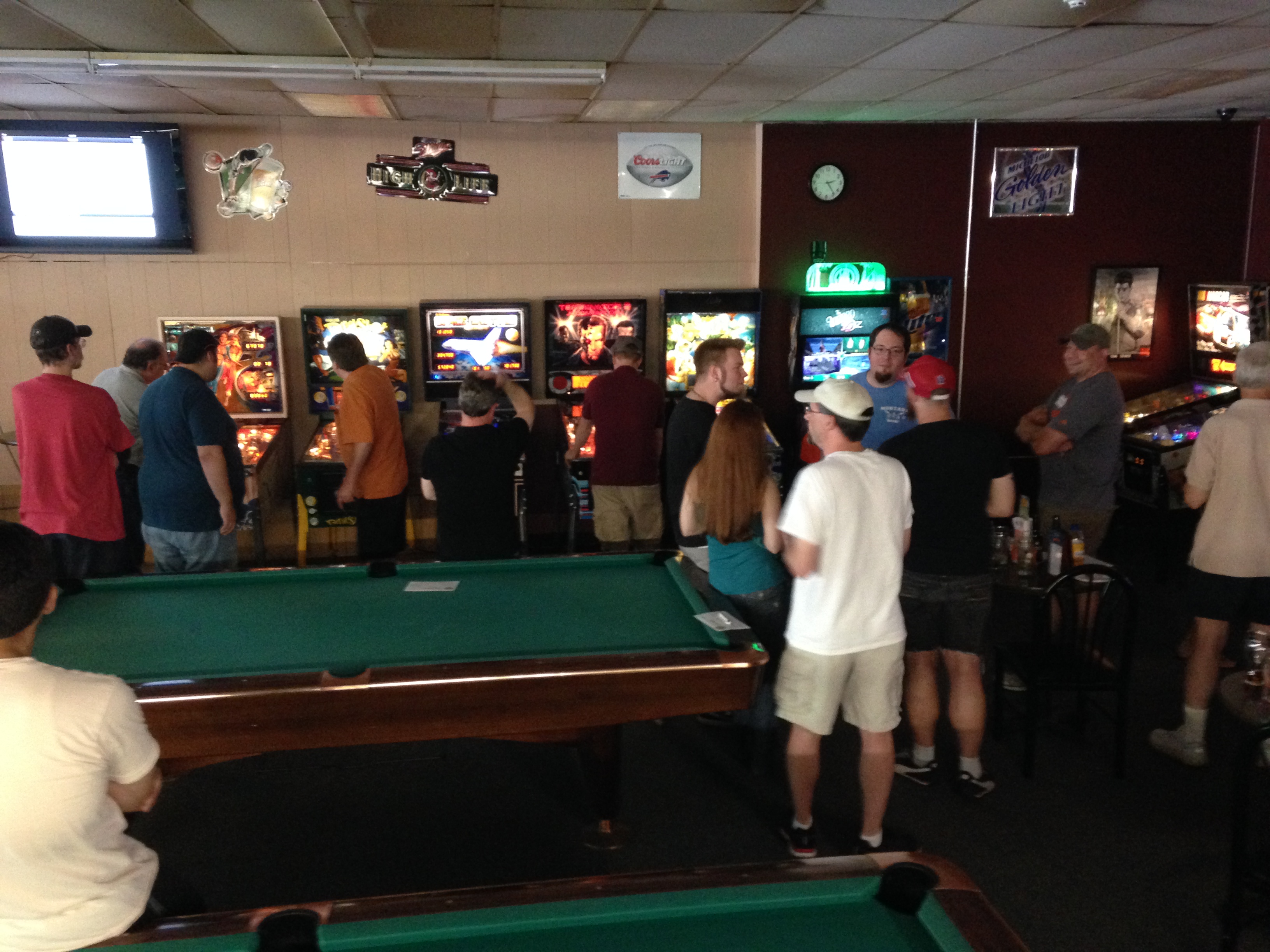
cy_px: 476
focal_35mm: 33
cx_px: 635
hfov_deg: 55.4
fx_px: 1211
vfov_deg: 42.9
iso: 400
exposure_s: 1/15
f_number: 2.4
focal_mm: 4.12
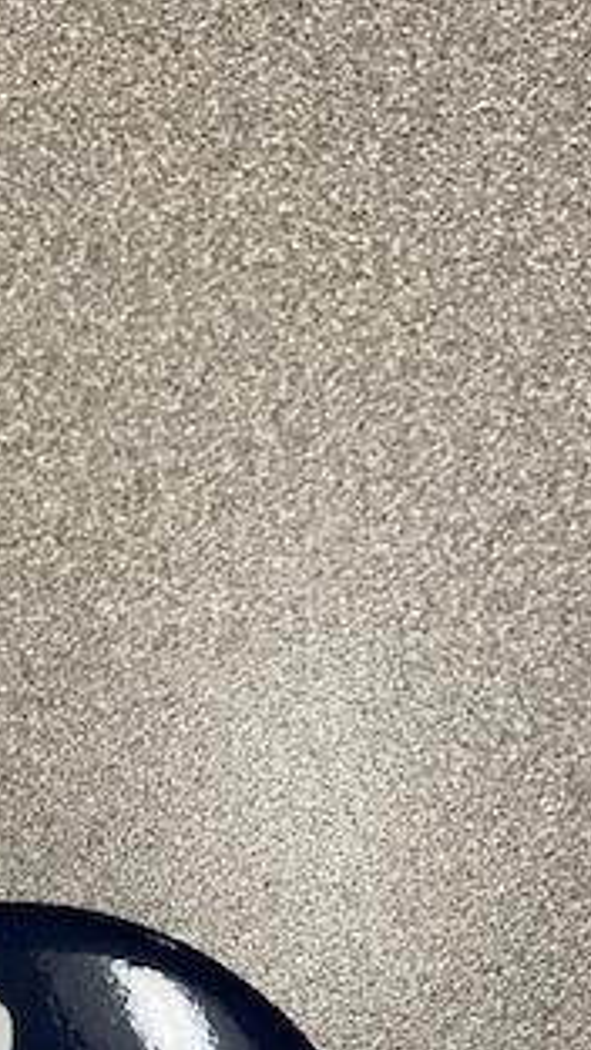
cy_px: 1060
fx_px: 1616
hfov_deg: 20.1
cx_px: 3
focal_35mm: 58
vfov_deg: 32.9
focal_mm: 4.25
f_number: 1.8
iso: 100
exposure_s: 1/75
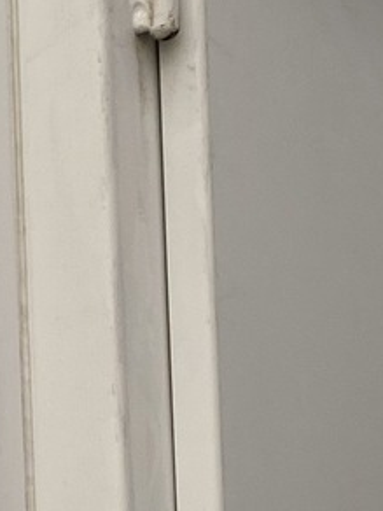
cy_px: 651
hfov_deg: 8.3
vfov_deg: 10.9
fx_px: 2626
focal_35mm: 178
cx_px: 2
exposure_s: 1/121
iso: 64
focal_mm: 4.25
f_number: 1.8
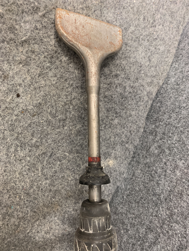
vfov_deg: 67.3
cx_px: 94
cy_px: 126
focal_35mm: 26
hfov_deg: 53.1
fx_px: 189
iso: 200
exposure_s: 1/50
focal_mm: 4.25
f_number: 1.8
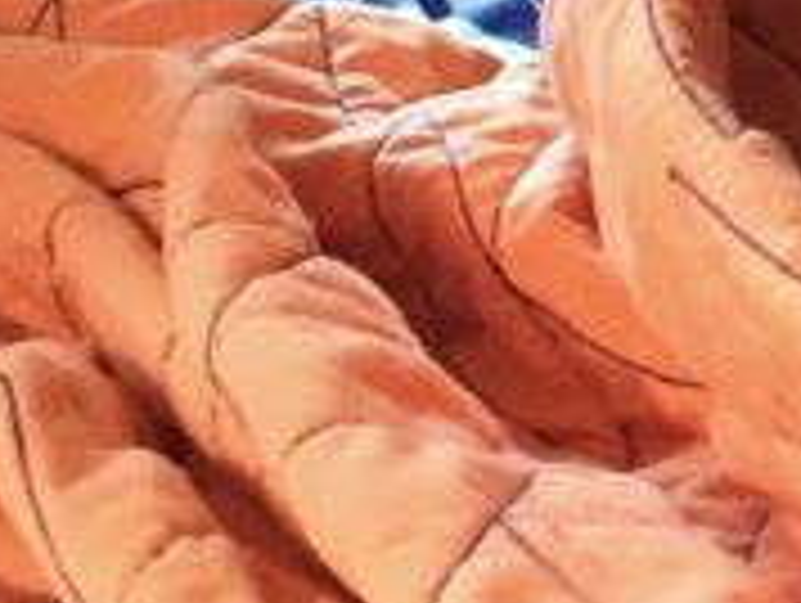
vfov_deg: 6.6
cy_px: -1163
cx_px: 1202
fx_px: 4820
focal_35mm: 208
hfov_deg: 9.2
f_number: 2.2
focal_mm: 4.15
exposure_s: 1/15
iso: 250
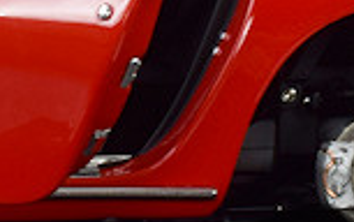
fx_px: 4443
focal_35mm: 460
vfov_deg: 2.9
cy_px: -27
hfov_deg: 4.5
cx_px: -88
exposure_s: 1/2.5
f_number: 22
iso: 200
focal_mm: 46
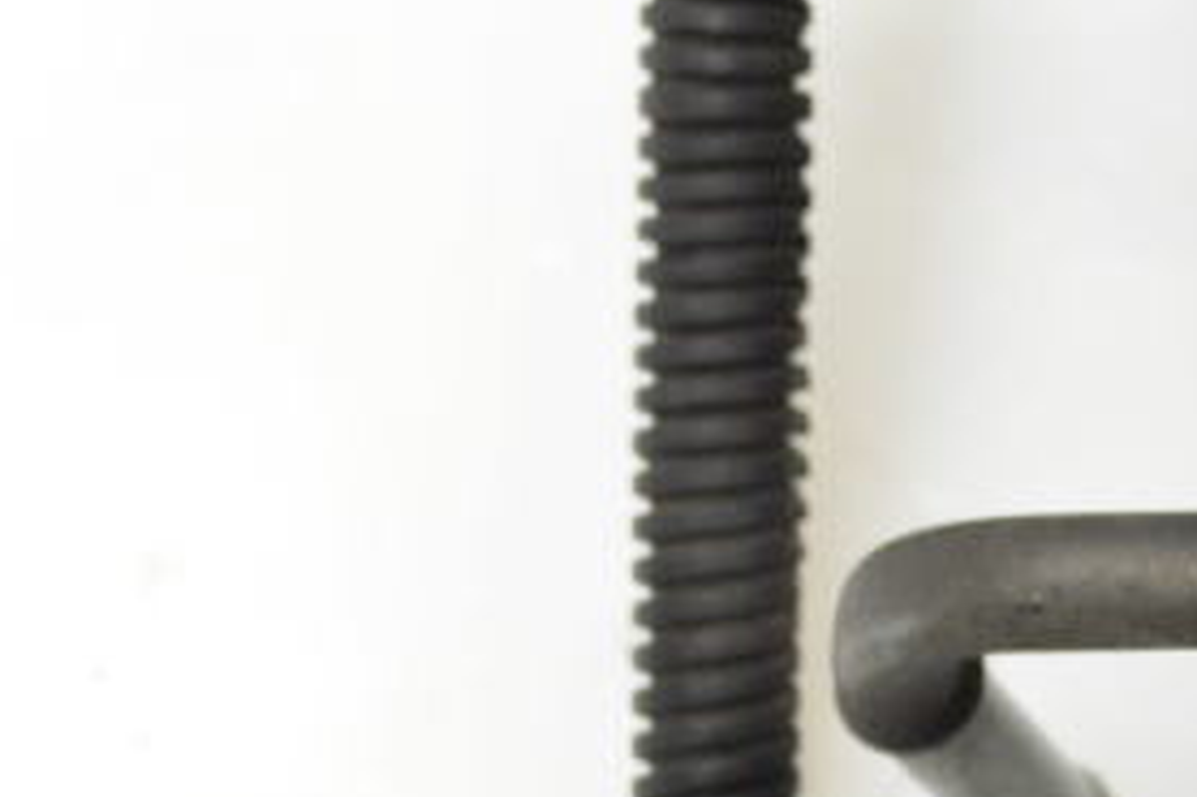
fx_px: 6247
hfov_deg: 10.5
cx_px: 1907
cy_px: 125
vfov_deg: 7.3
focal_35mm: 188
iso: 2000
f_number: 5.6
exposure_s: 1/200
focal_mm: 34
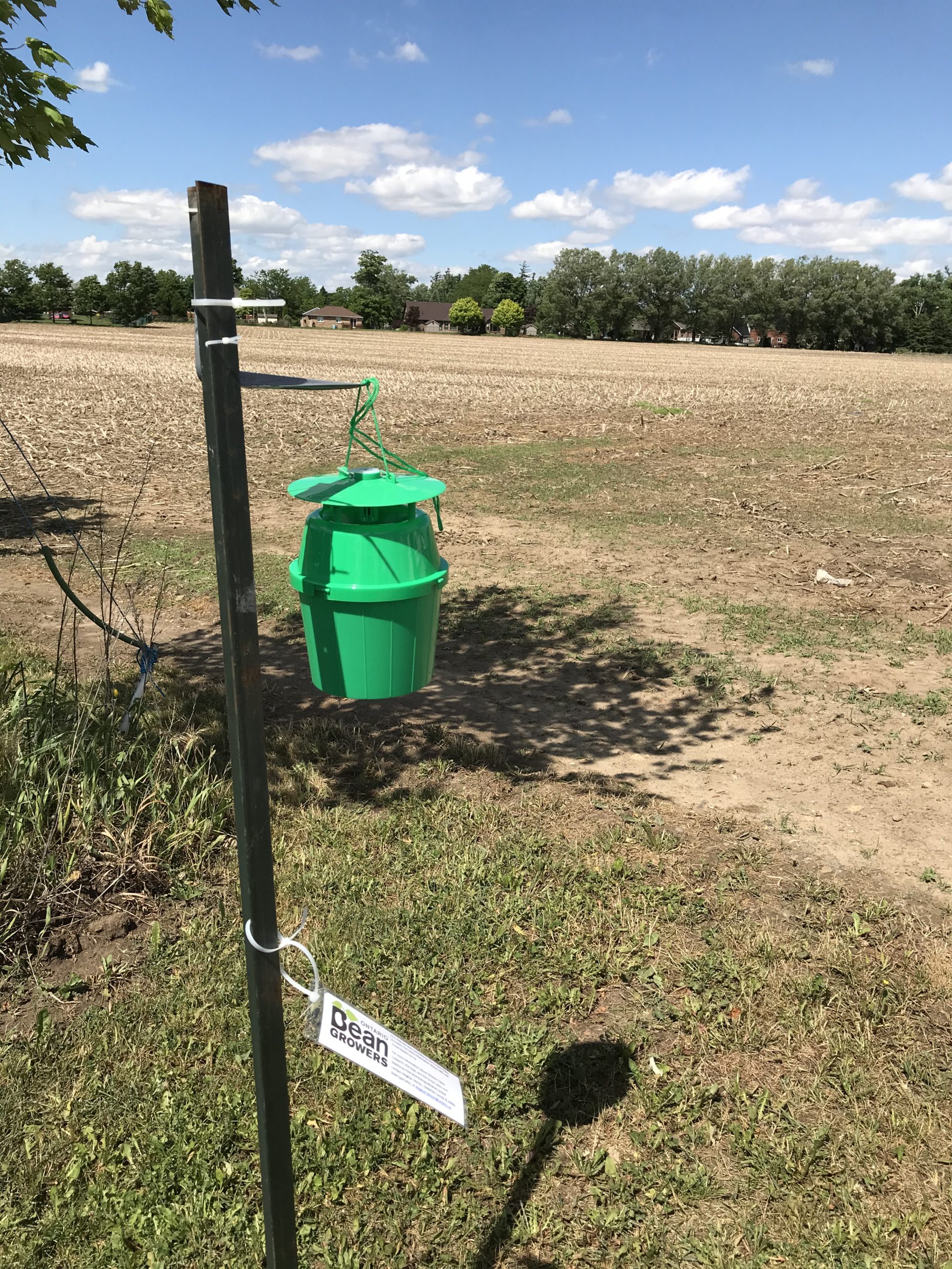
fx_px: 1027
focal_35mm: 28
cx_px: 476
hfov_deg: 49.7
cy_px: 634
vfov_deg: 63.4
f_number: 1.8
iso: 20
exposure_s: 1/2994
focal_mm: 3.99
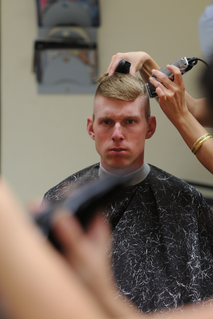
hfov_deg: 7.3
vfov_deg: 10.9
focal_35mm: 189
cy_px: 159
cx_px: 106
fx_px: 1673
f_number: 4
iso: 400
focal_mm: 125
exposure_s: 1/50
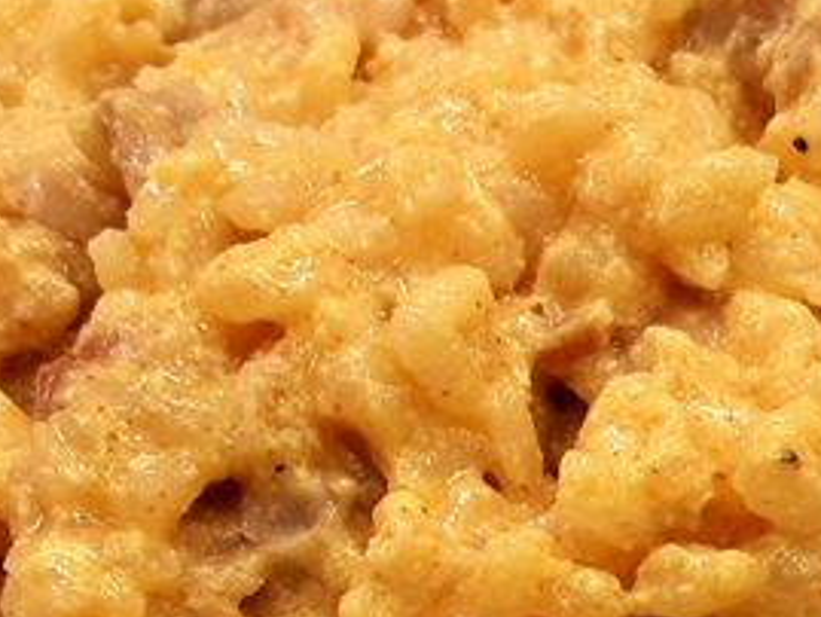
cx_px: 516
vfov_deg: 14.5
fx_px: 2349
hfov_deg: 19.8
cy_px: 745
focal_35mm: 99
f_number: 1.7
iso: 40
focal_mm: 3.92
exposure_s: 1/50
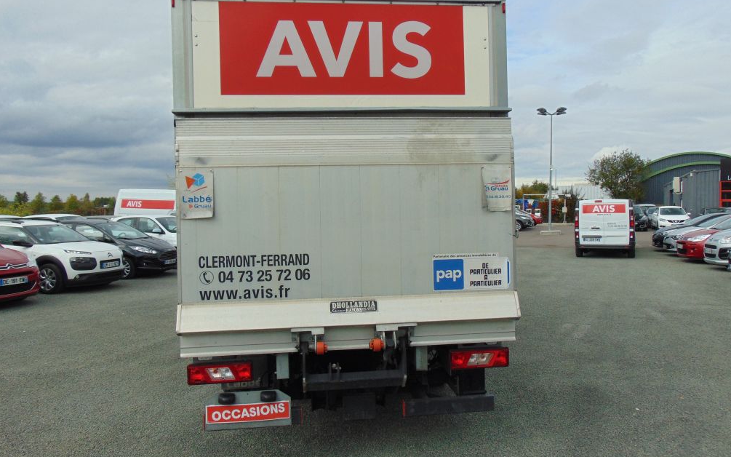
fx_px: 538
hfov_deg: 68.4
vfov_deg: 46.0
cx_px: 370
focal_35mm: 27
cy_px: 217
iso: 80
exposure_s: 1/1000
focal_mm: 4.5
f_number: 3
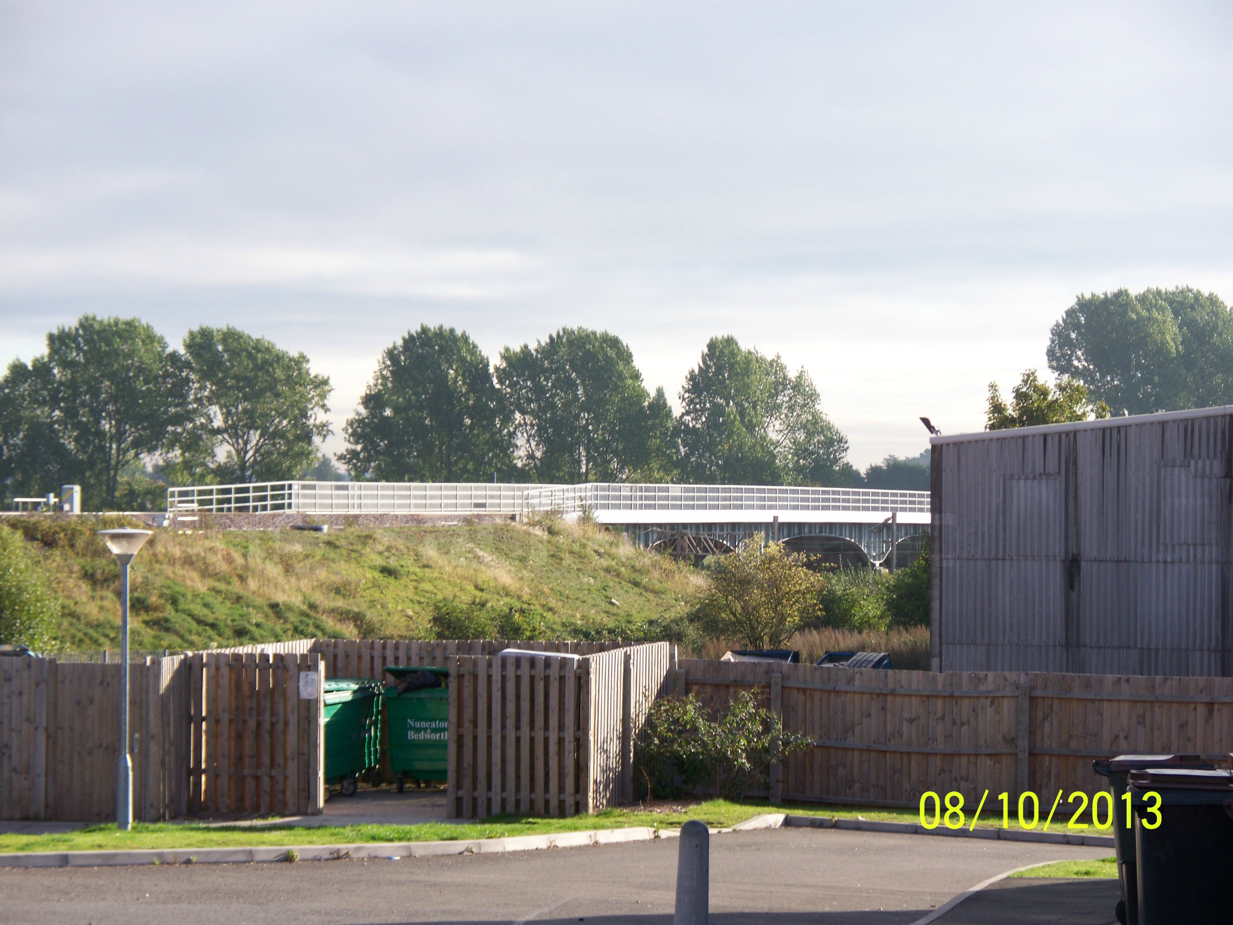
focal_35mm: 105
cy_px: 462
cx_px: 616
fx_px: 3740
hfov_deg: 18.7
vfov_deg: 14.1
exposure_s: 1/320
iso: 64
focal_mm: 22.05
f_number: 3.8
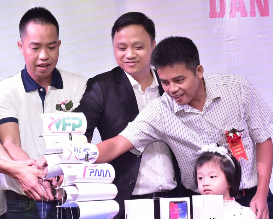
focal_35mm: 104
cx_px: 71
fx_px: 841
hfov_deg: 18.3
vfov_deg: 14.8
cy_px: 87
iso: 2000
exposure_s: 1/200
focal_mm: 50
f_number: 7.1
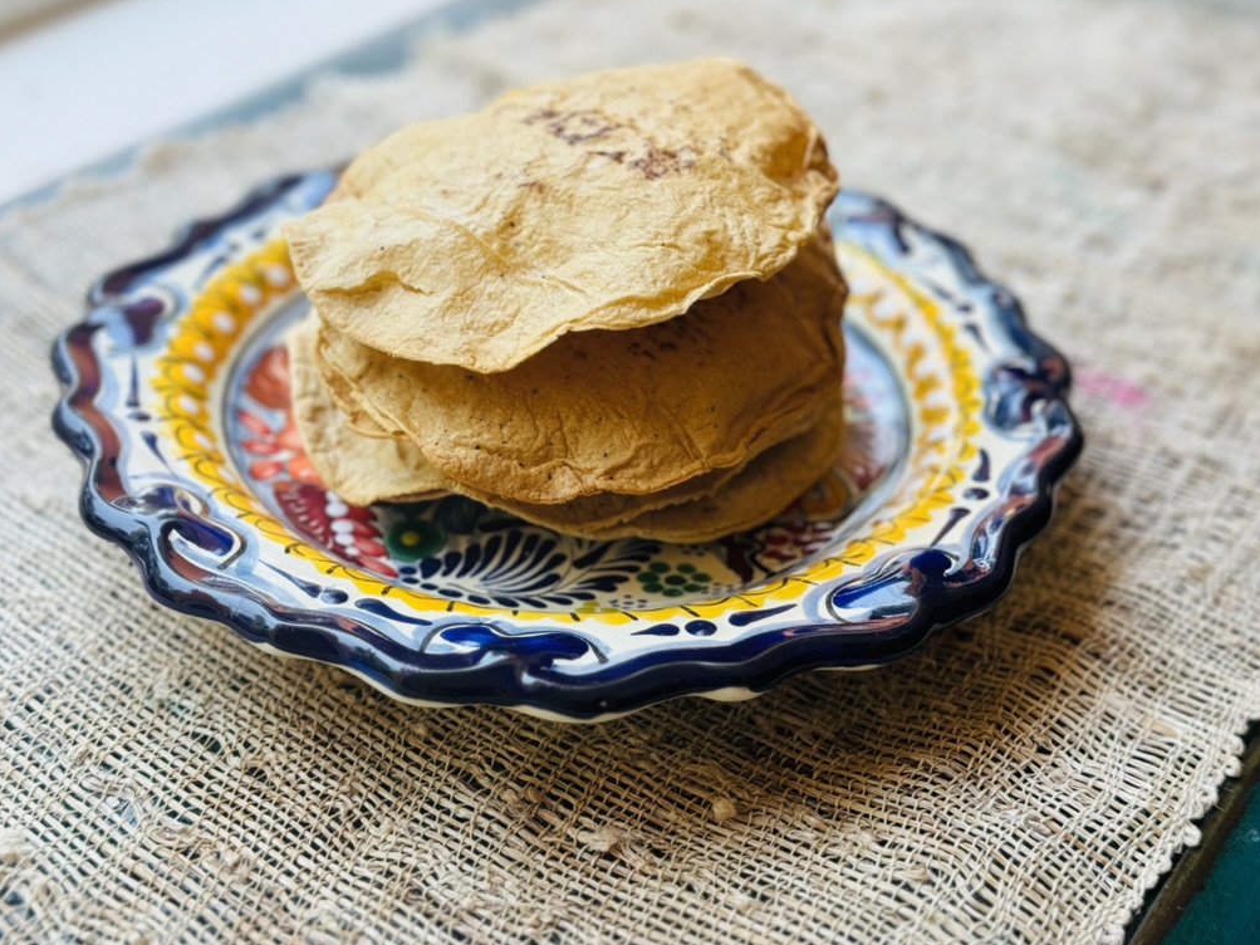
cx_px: 621
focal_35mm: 49
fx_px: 1783
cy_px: 467
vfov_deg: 29.7
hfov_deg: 38.9
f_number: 1.78
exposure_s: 1/328
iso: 64
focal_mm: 6.76
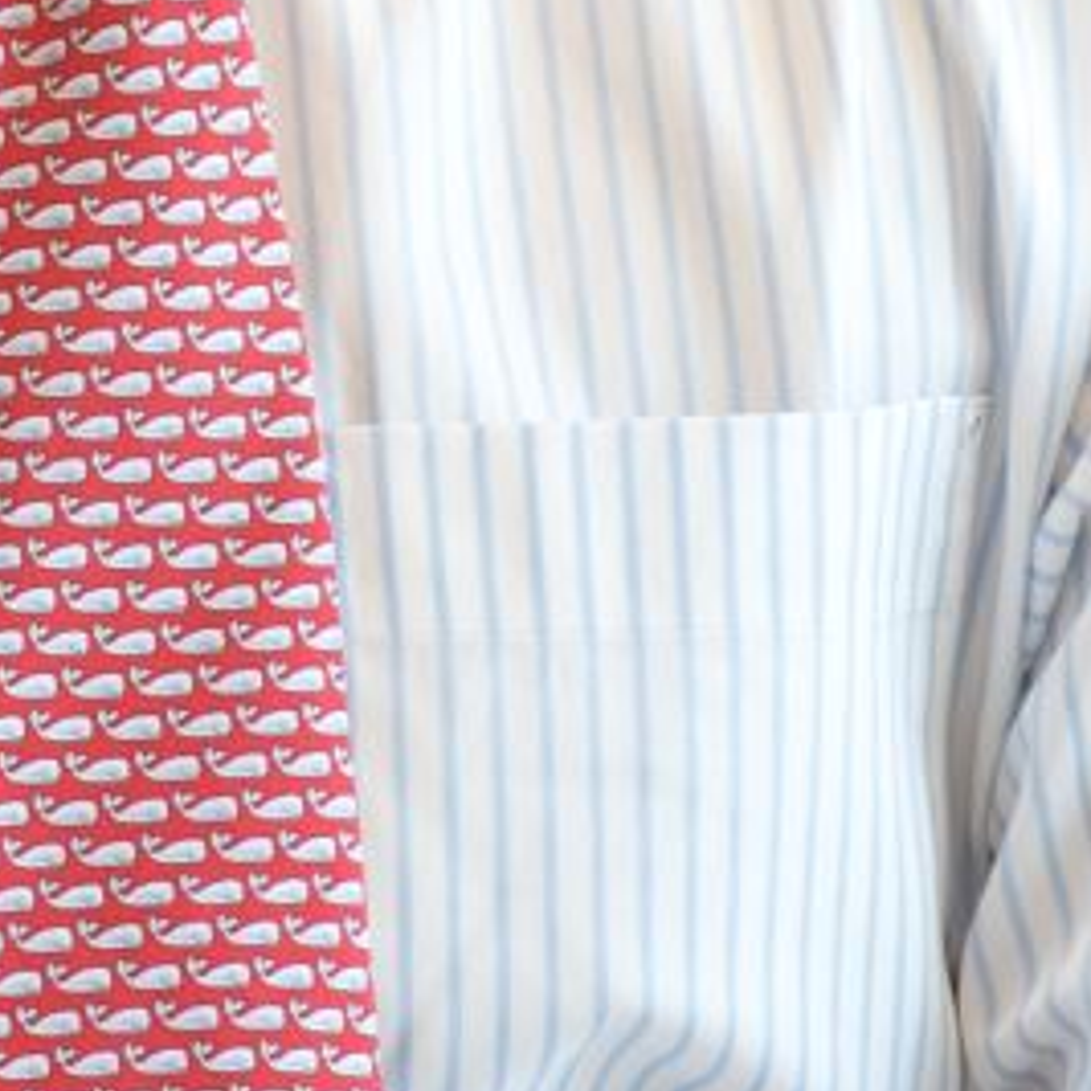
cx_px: -259
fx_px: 24639
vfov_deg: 2.5
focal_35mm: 691
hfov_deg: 2.5
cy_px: -319
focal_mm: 175
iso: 400
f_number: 3.2
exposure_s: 1/200
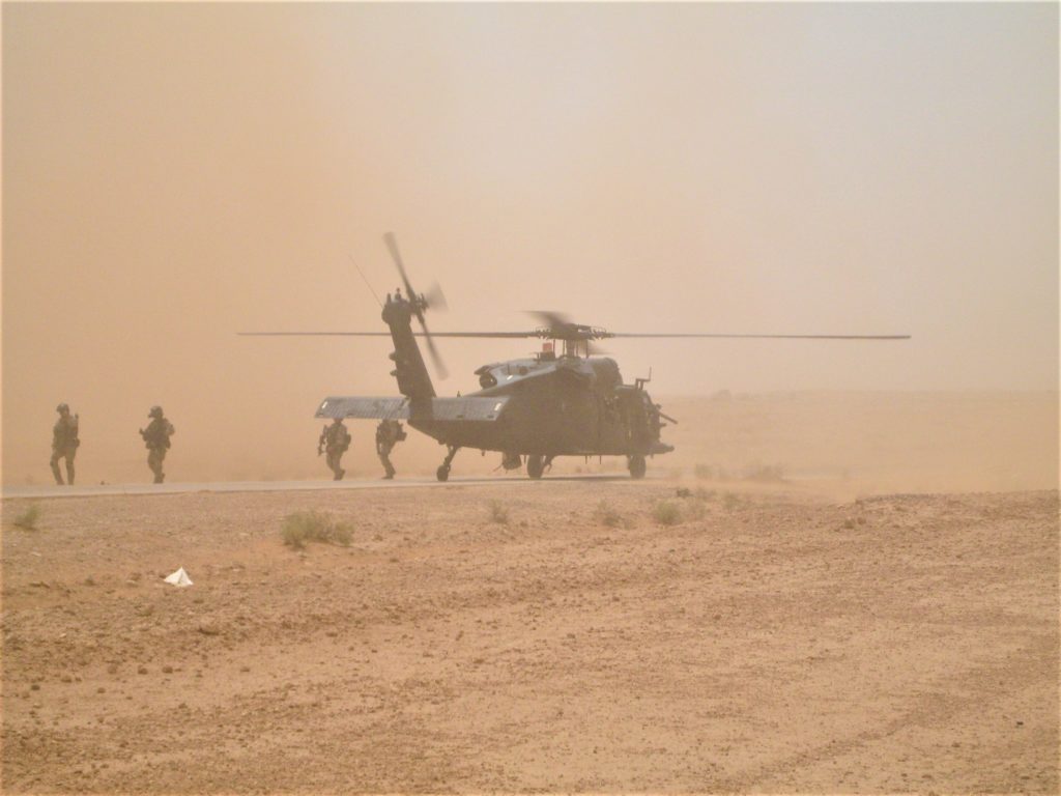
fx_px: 3249
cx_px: 530
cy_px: 398
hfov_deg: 18.5
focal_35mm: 106
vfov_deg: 14.0
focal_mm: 17.4
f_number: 12.4
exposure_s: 1/350
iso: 80
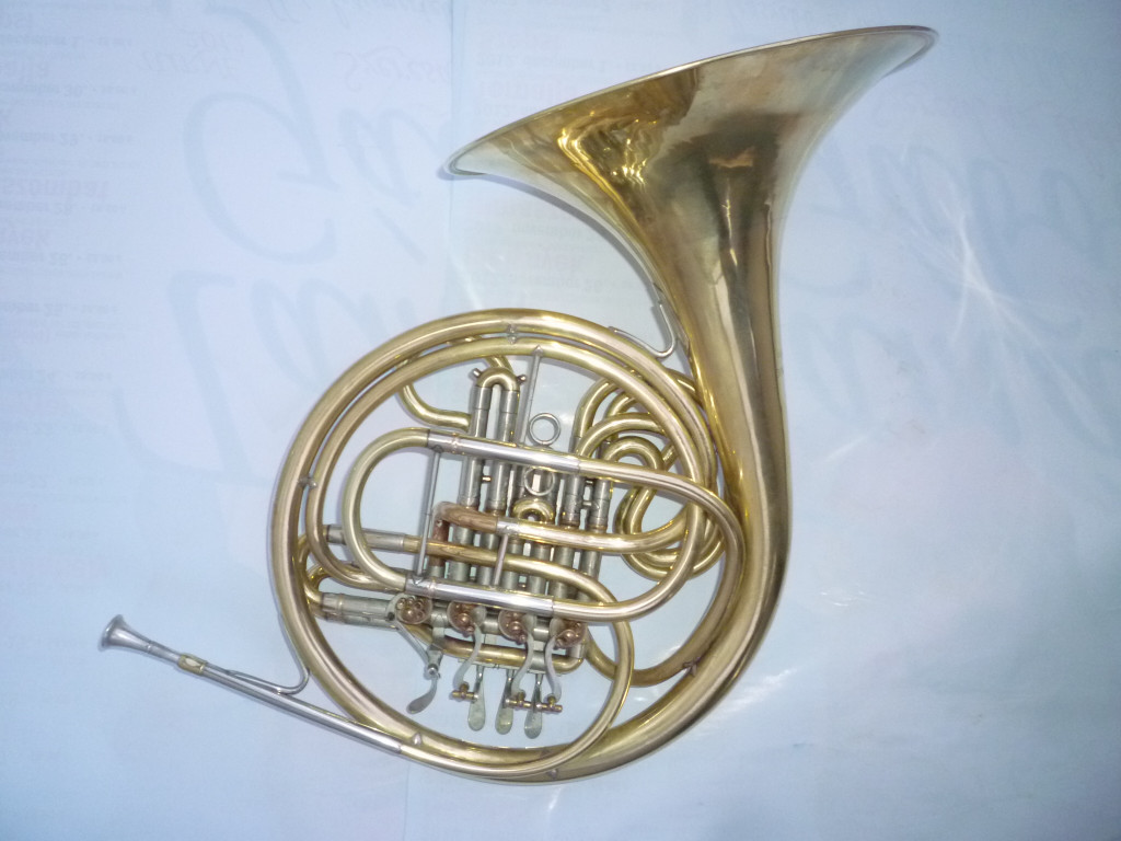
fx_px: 939
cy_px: 420
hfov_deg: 61.7
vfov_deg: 48.2
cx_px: 560
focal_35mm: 29
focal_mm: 5.2
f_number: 3.3
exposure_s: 1/30
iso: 400
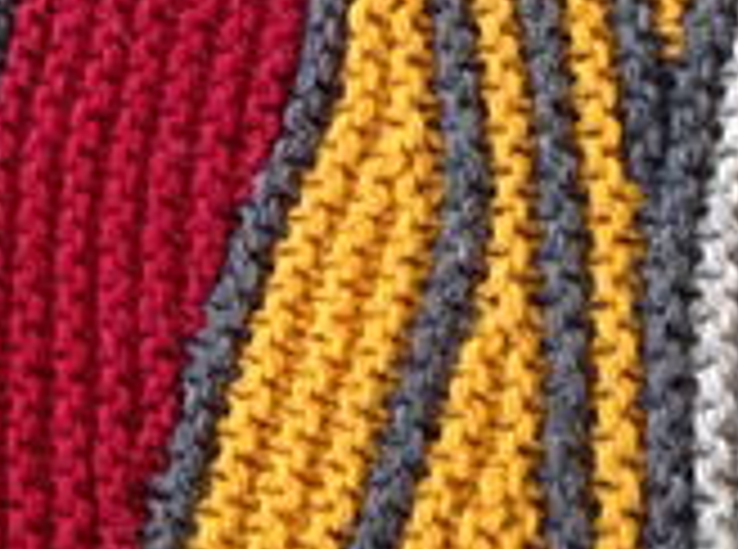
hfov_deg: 17.0
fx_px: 2275
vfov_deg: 13.6
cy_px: 61
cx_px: -315
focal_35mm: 107
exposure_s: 1/15
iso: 320
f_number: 2.4
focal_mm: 4.28
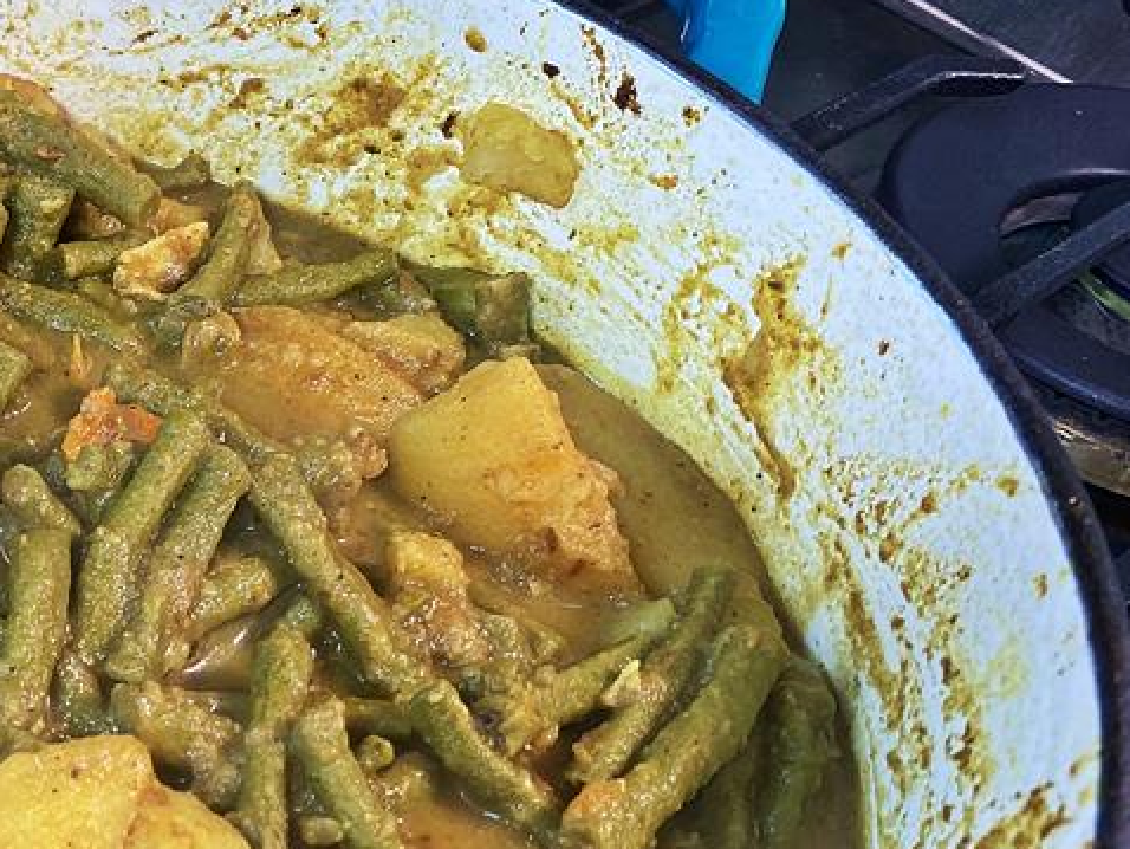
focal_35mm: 58
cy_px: 735
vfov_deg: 24.6
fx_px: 1894
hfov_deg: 29.9
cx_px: -105
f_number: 1.8
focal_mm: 4.25
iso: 64
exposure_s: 1/60
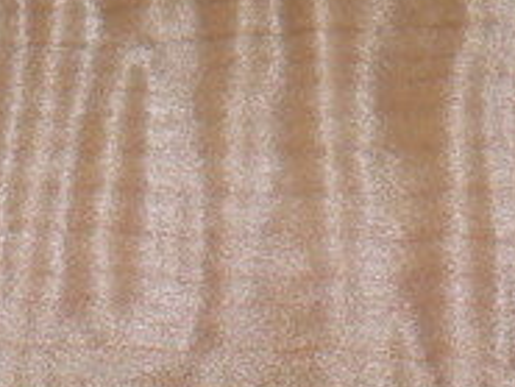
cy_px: 317
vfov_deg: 1.6
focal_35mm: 919
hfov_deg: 2.1
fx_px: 13681
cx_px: -629
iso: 100
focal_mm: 30
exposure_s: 1/30
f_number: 3.6
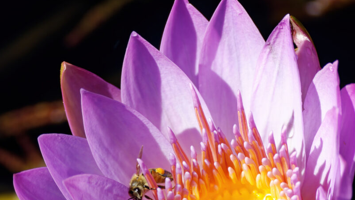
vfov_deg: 2.9
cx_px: 212
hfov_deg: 5.1
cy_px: 185
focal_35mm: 420
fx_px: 3955
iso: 100
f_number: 5.3
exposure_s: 1/400
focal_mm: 140
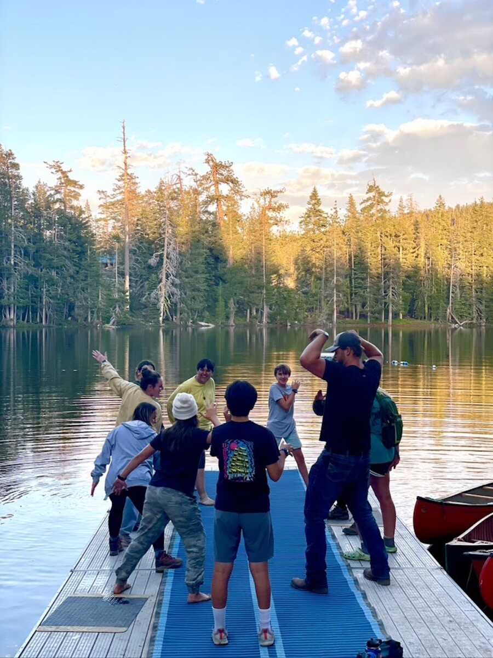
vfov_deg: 36.8
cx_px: 246
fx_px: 987
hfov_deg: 28.0
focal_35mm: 52
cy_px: 329
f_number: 2
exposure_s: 1/218
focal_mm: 6
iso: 25
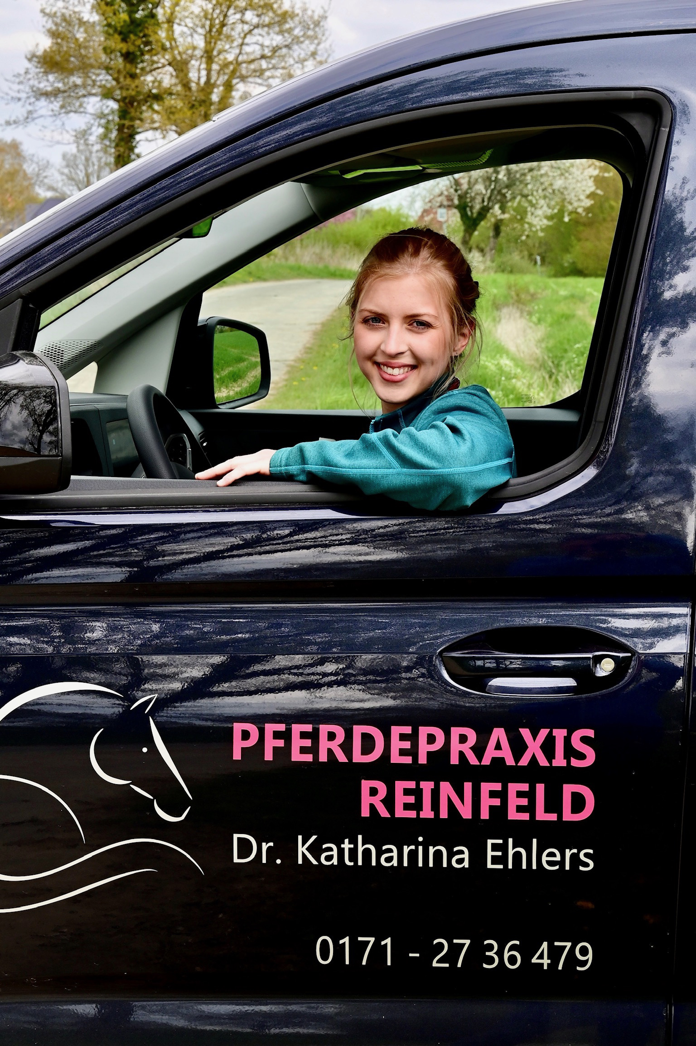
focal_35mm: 61
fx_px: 1772
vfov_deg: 32.9
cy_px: 523
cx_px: 348
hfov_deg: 22.2
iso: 220
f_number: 13
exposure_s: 1/60
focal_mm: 61
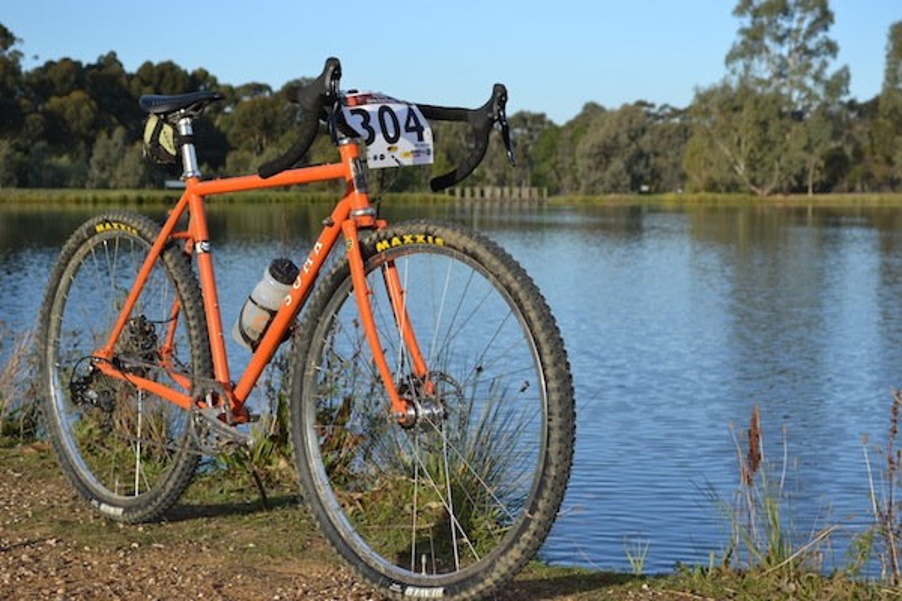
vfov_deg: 20.2
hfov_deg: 29.9
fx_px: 1691
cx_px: 451
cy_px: 300
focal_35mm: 68
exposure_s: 1/200
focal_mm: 45
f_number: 7.1
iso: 100
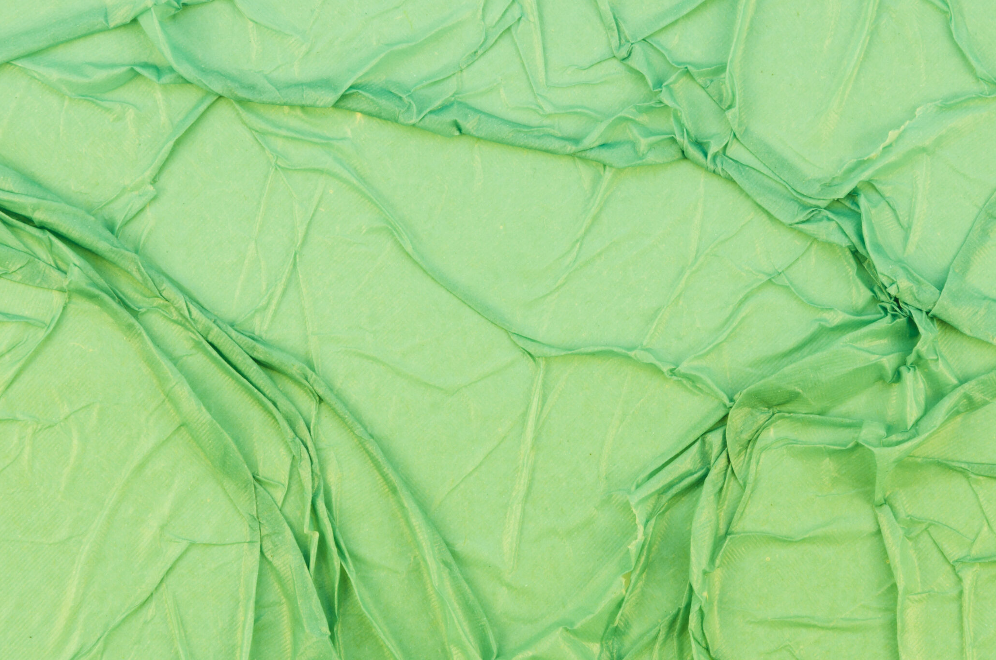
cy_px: 269
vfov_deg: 7.5
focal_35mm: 183
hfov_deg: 11.3
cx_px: 542
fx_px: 5053
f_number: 10
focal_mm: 98
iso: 100
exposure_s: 1/20
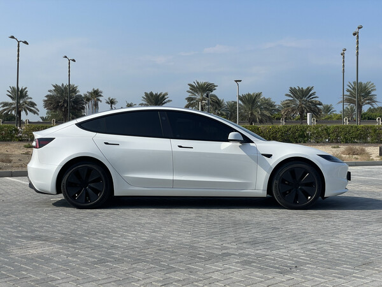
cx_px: 191
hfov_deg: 36.8
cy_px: 144
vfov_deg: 28.0
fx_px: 574
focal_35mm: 52
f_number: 2
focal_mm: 6
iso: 25
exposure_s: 1/2817
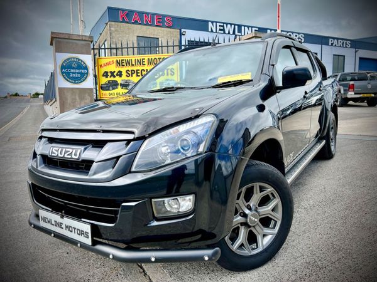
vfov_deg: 53.1
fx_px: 283
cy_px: 141
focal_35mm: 26
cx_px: 188
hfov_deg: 67.3
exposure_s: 1/1934
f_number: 1.5
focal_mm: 5.7
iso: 50
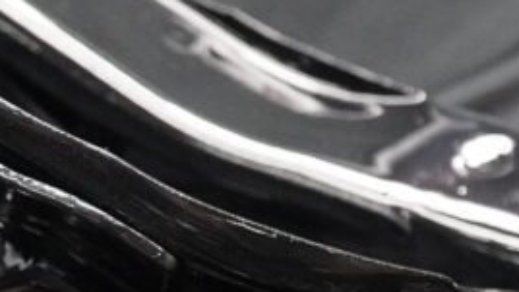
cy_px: 312
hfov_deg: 16.0
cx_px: -196
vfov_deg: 9.5
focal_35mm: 126
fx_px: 1735
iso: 6400
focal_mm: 21
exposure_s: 1/60
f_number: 4
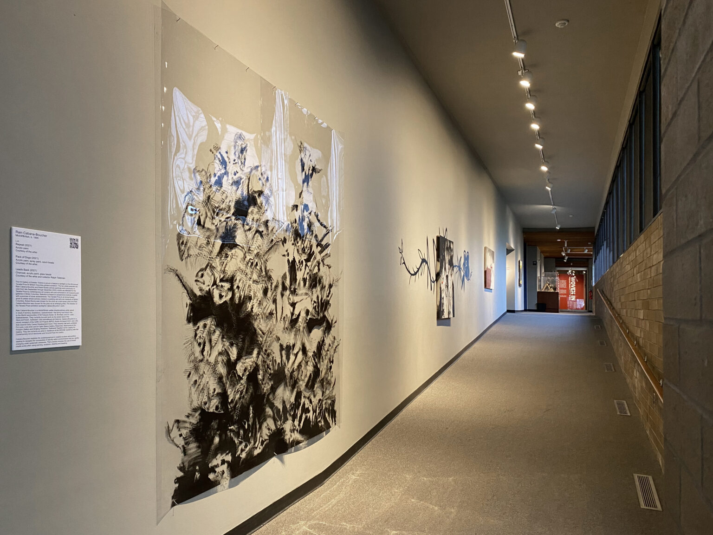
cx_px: 356
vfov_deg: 53.1
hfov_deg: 67.3
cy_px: 268
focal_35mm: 26
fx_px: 536
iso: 320
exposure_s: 1/60
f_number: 1.8
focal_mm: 4.25
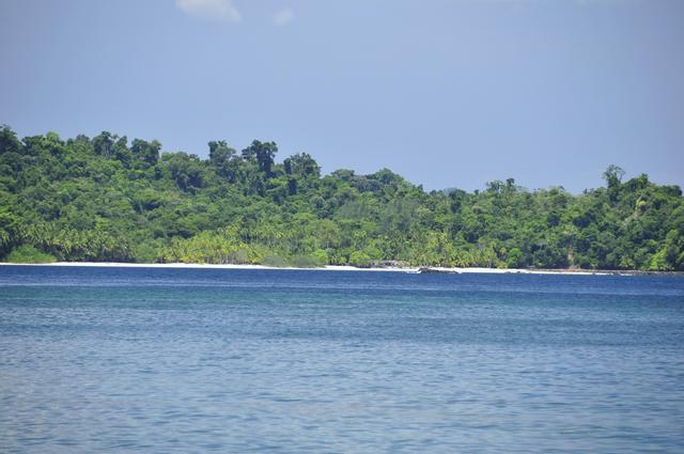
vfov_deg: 5.4
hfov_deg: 8.1
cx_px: 342
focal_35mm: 255
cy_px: 227
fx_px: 4839
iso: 400
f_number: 5.6
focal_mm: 170
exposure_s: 1/640
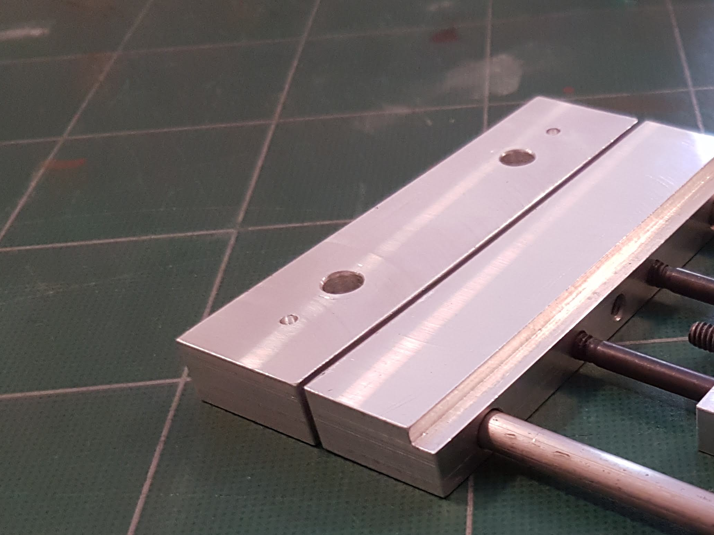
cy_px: 447
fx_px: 1052
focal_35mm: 51
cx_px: 683
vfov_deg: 27.8
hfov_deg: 34.7
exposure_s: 1/24
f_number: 1.7
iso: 200
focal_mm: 4.2
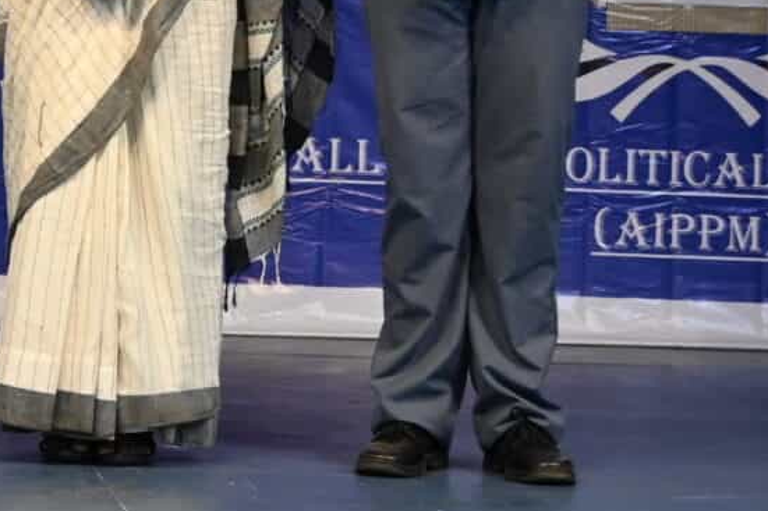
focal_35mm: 174
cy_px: 16
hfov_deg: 11.3
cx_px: -410
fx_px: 3718
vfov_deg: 7.8
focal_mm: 25
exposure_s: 1/125
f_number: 3.8
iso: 800
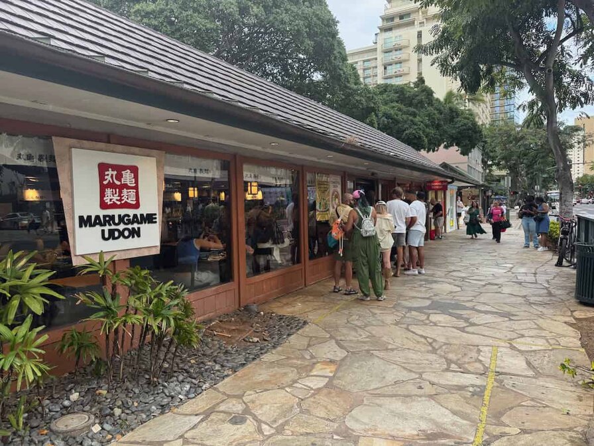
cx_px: 297
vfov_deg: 56.8
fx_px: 412
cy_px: 223
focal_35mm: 24
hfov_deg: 71.6
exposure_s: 1/228
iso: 64
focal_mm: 6.8
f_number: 1.8
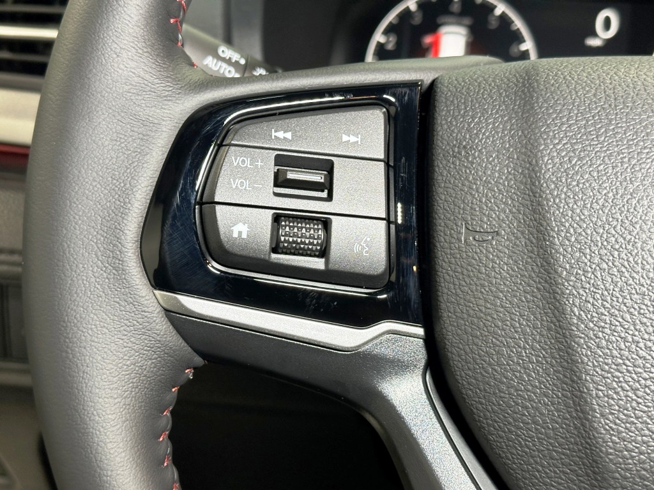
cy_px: 245
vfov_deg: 30.3
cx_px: 327
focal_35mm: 48
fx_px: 907
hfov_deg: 39.7
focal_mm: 6.86
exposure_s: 1/40
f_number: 1.78
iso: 400
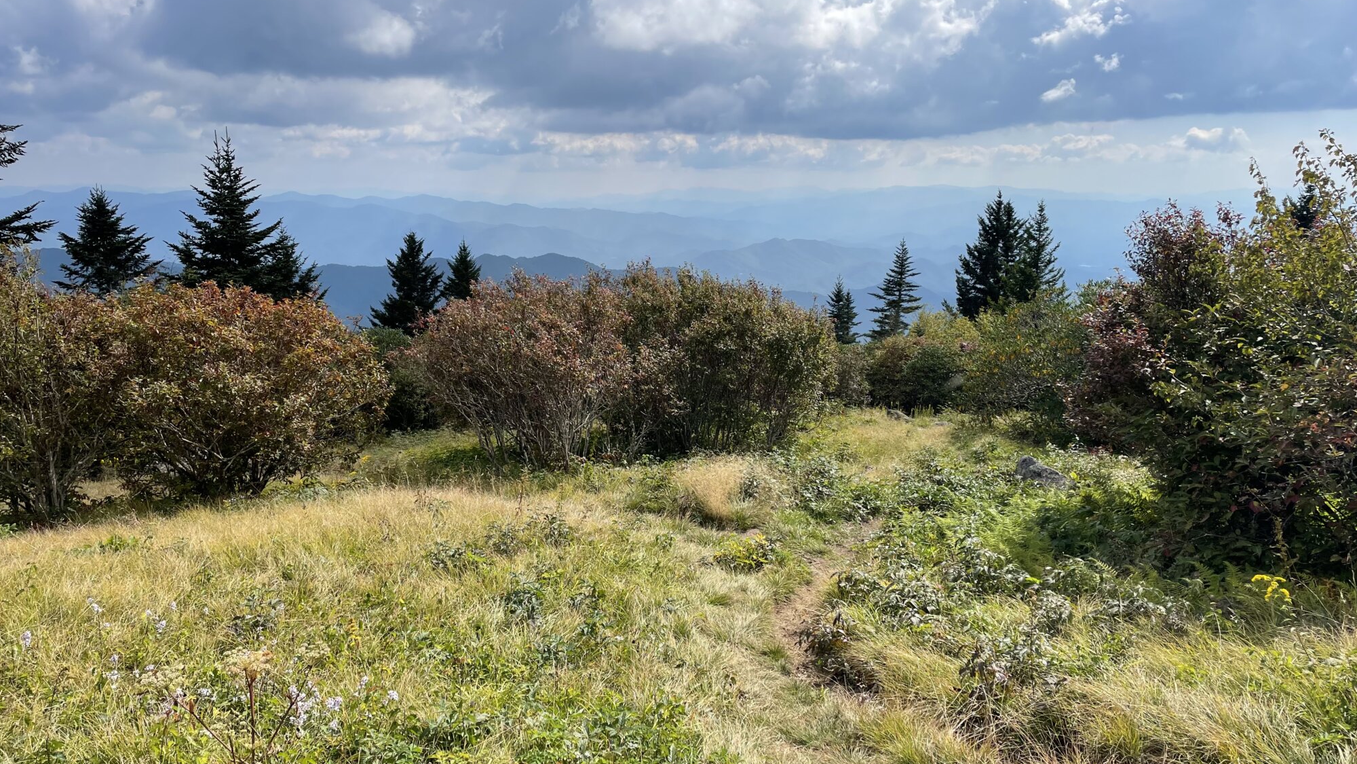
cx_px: 678
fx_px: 1043
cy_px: 403
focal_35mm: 29
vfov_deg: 40.2
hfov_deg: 66.1
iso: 32
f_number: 1.6
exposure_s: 1/4831
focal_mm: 4.2
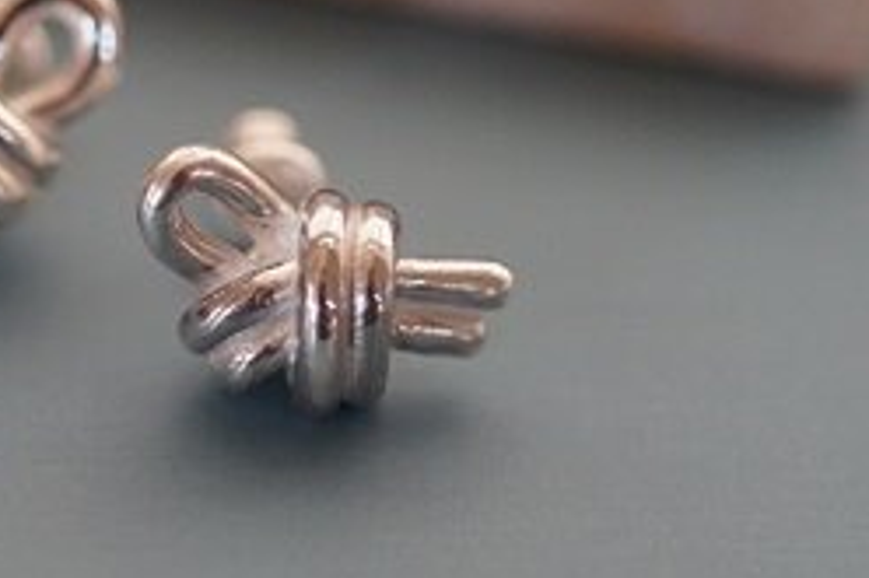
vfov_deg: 10.6
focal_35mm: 129
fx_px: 3112
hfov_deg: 15.8
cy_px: 221
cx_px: 200
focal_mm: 50
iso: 1600
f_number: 4
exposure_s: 1/160
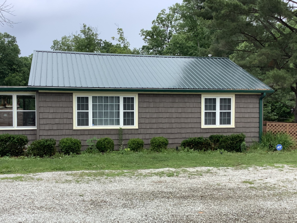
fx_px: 266
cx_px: 148
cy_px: 112
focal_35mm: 31
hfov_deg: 58.4
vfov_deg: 45.4
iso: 25
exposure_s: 1/543
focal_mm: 3.3
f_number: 2.4
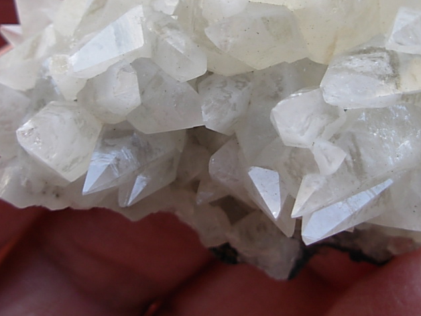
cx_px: 245
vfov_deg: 23.4
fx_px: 754
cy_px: 78
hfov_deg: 31.1
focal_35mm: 62
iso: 50
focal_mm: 6.3
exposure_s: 1/73.9
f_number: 2.9
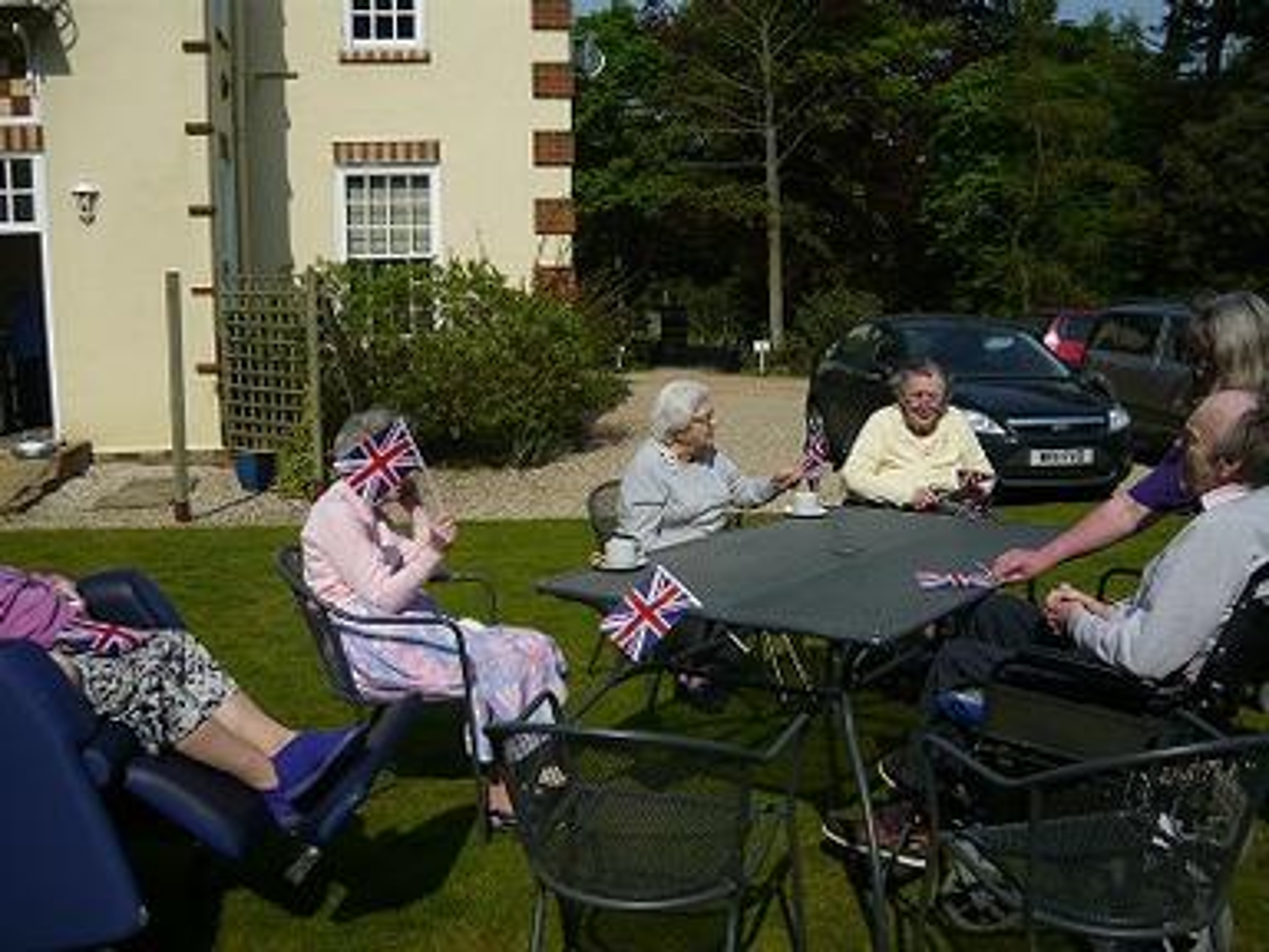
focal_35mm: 33
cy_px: 476
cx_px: 634
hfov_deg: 55.4
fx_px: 1210
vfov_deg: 42.9
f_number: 8
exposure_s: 1/400
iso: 100
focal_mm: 5.5
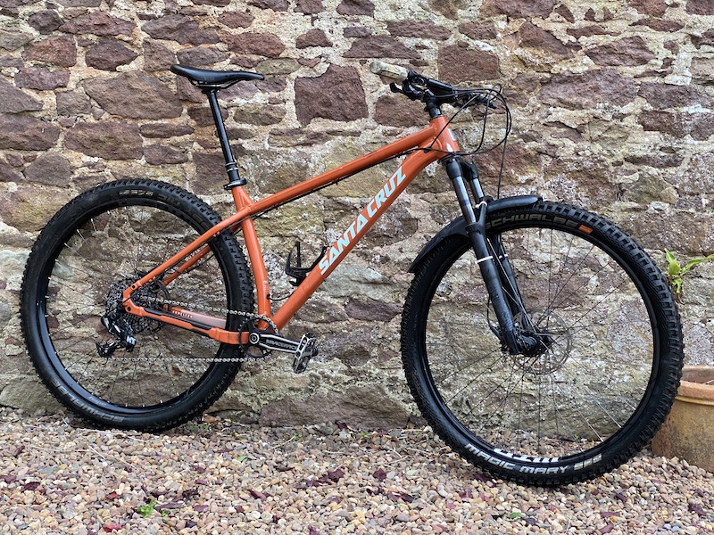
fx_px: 1073
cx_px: 357
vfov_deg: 28.0
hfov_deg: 36.8
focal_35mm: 52
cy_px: 268
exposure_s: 1/76
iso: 160
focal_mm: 6
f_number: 2
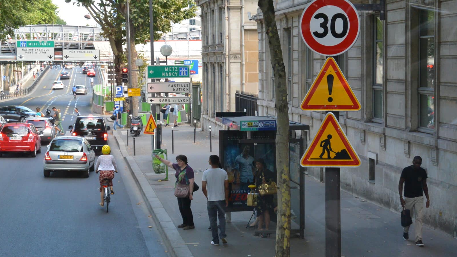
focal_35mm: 78
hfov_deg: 27.2
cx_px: 228
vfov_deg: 15.5
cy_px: 124
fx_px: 945
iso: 450
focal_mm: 27.5
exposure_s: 1/125
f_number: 5.6
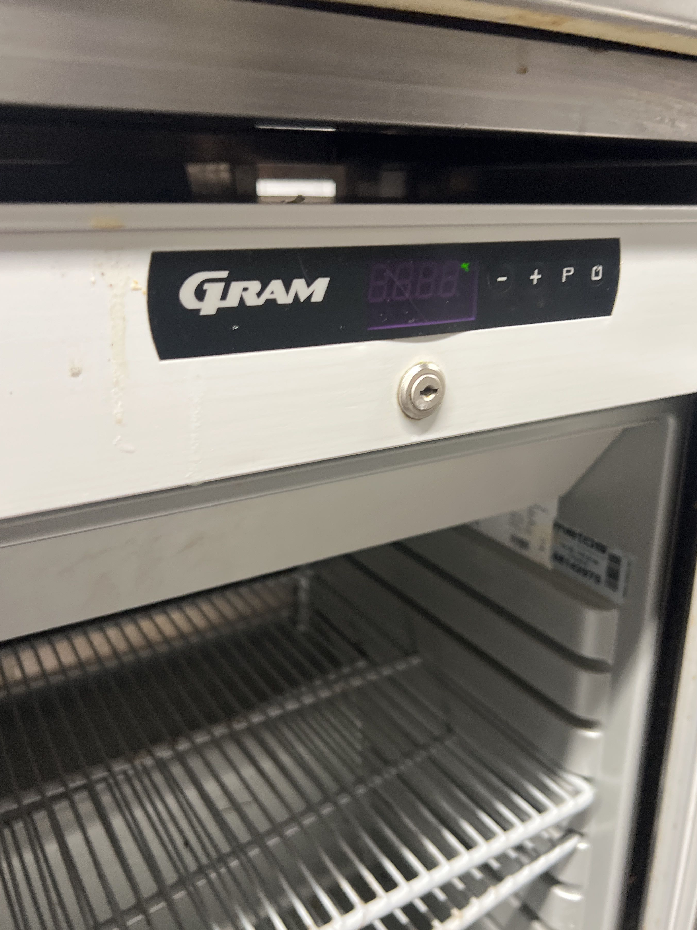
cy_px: 445
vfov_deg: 61.6
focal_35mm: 29
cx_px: 373
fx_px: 779
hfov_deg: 48.2
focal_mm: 5.7
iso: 125
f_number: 1.5
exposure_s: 1/50
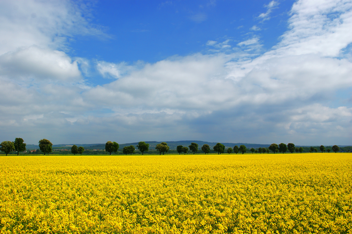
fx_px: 352
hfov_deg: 53.2
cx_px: 176
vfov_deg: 36.8
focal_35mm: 36
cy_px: 117
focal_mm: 24
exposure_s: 1/160
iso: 100
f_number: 10
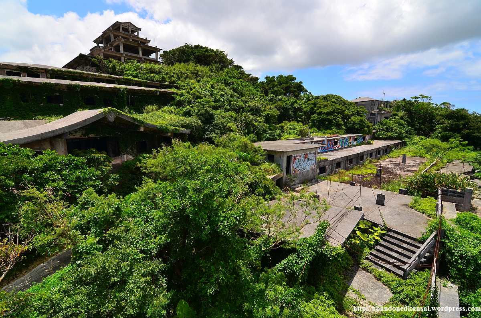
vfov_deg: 71.8
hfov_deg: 95.1
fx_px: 220
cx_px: 240
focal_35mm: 16
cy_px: 159
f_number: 9
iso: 200
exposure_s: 1/320
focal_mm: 11
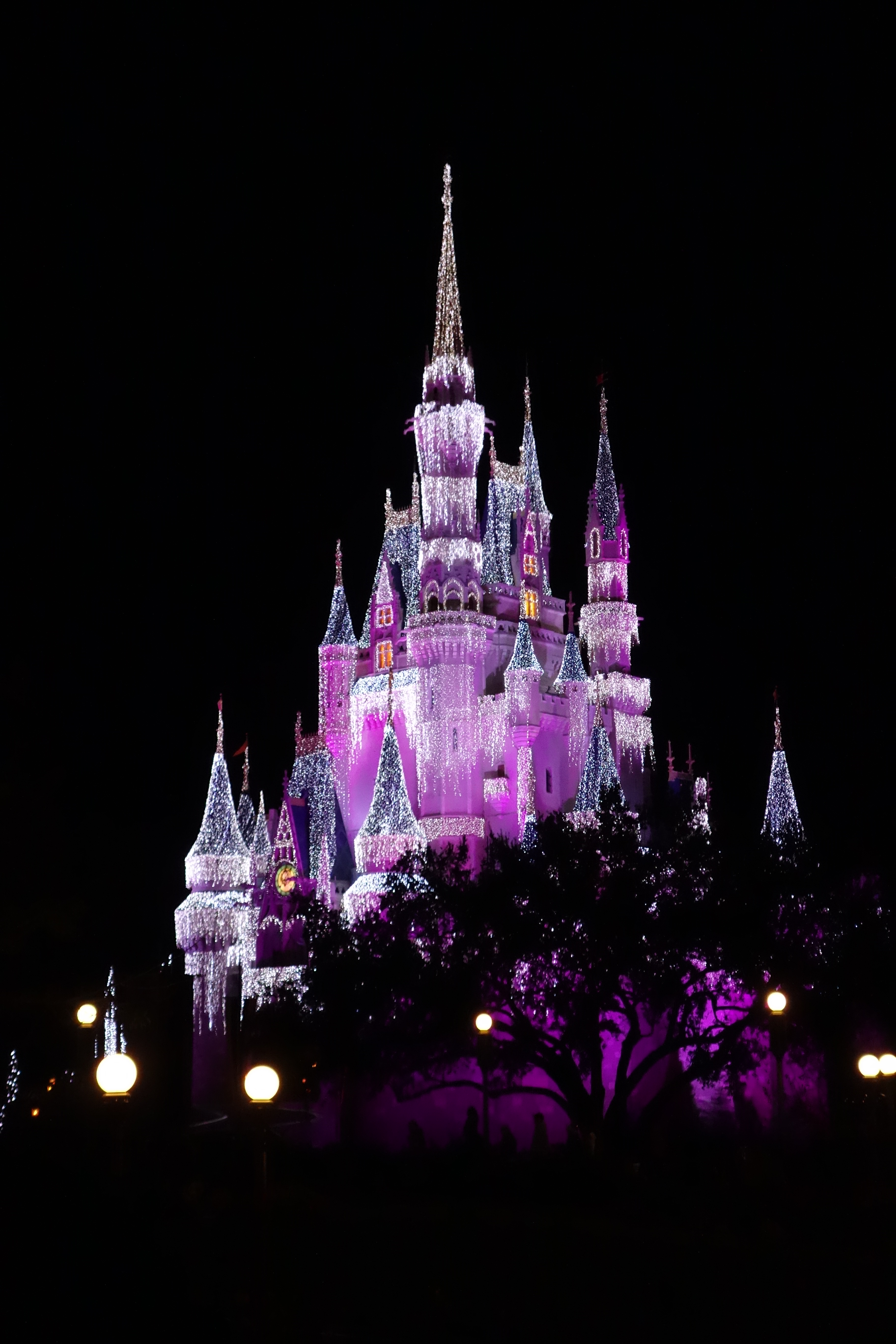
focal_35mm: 63
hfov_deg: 21.6
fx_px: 2352
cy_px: 672
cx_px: 448
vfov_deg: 31.9
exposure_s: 1/125
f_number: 3.5
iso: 3200
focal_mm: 23.27
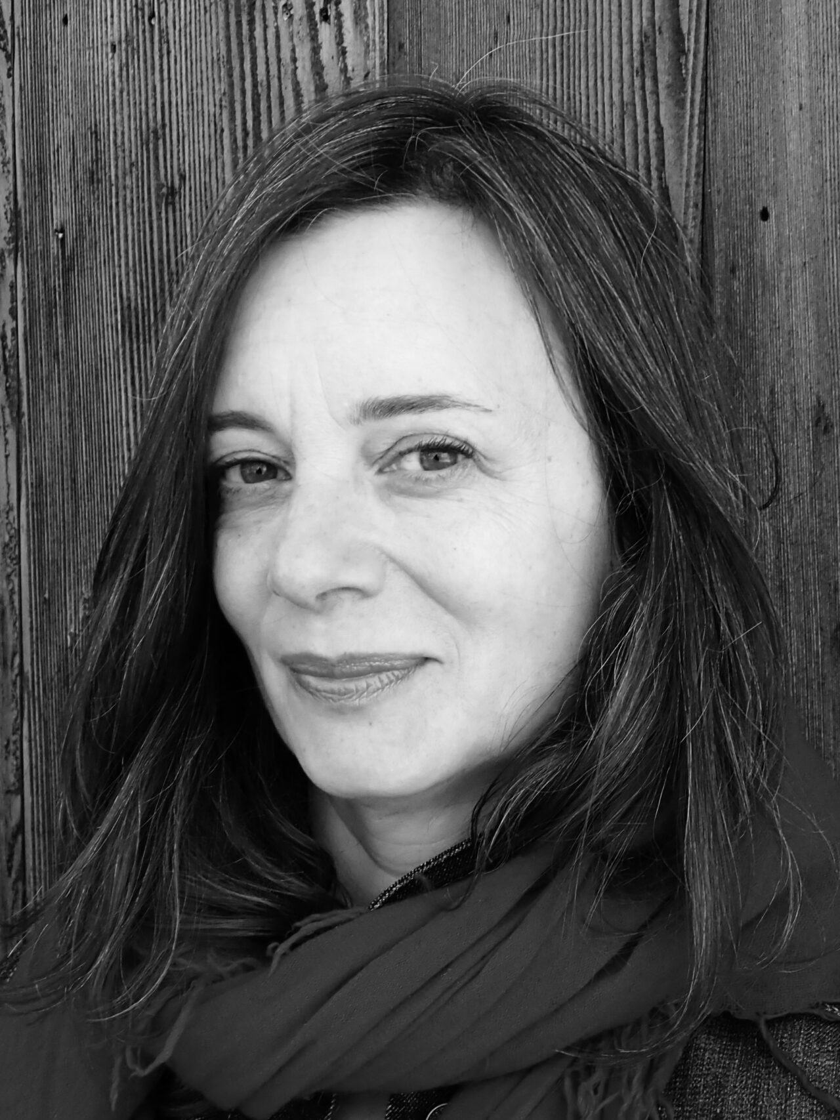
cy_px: 560
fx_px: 1489
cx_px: 420
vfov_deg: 41.2
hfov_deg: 31.5
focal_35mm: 46
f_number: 3.1
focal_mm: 8.41
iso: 160
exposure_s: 1/100
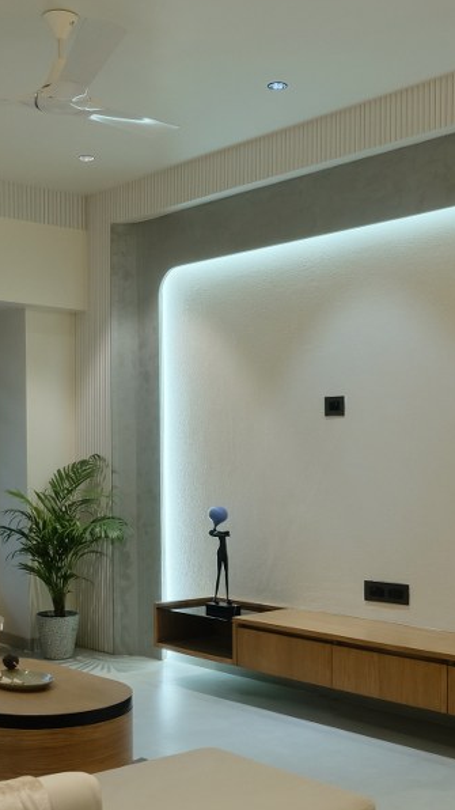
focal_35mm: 45
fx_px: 966
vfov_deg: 45.3
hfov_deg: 26.5
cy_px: 478
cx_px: 211
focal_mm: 13
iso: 640
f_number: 7.1
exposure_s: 1/15
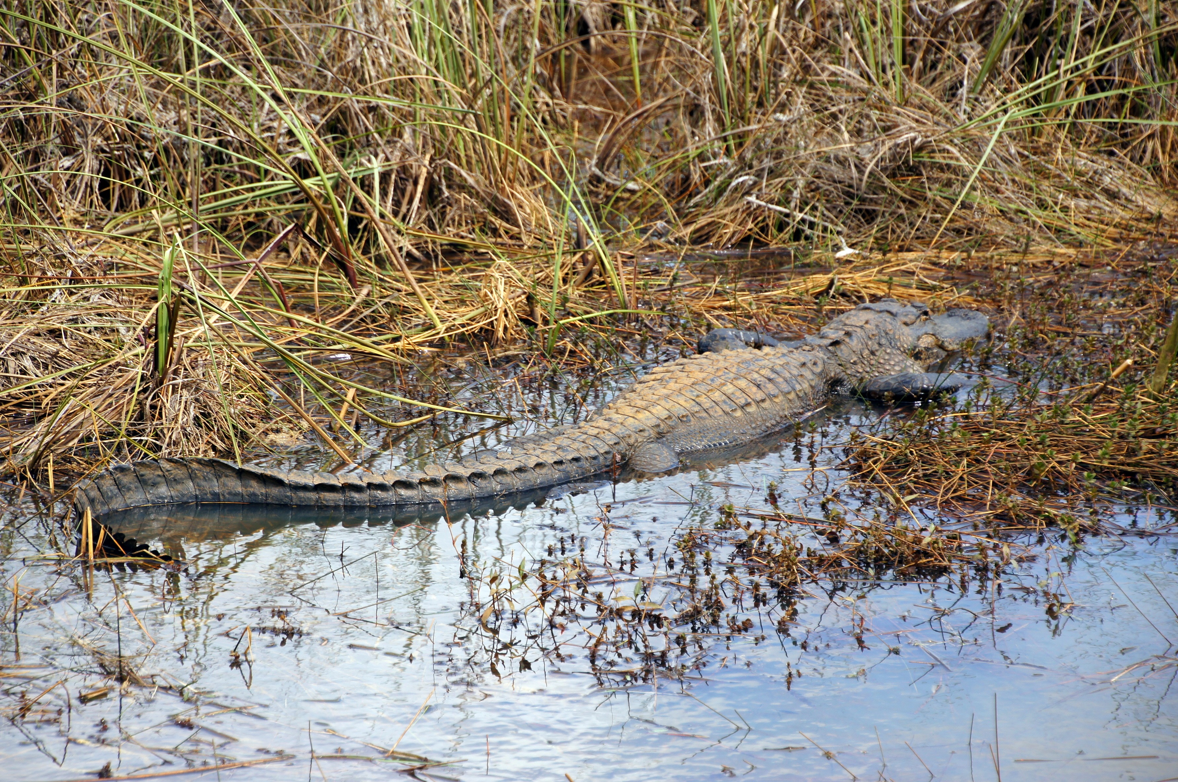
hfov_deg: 11.4
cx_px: 589
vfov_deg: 7.6
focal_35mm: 180
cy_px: 391
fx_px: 5881
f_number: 6.3
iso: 100
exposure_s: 1/200
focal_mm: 120
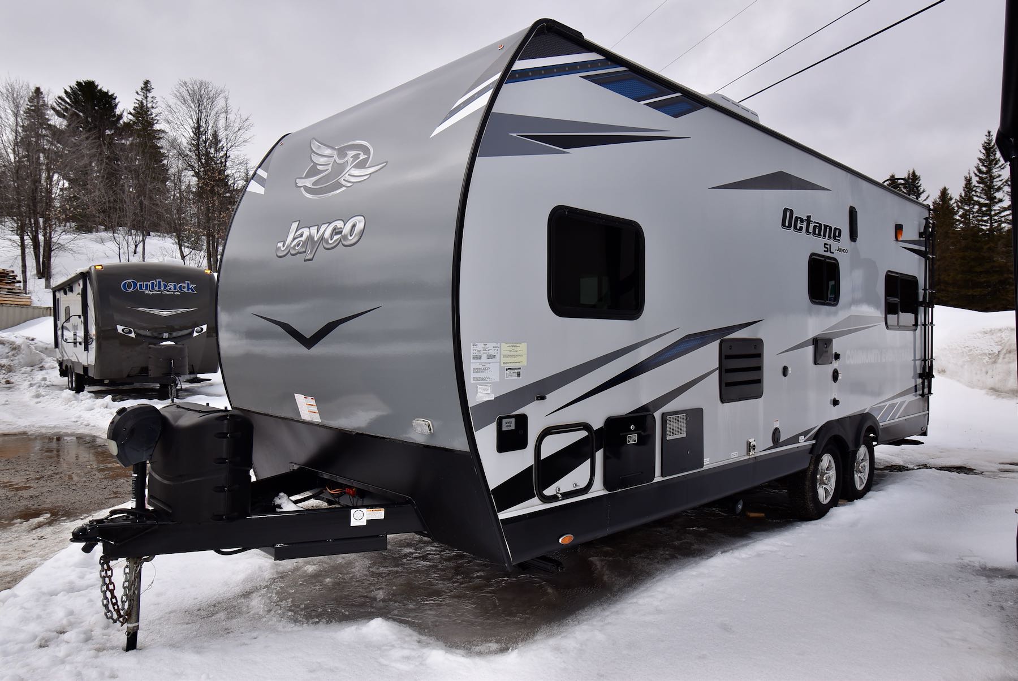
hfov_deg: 77.3
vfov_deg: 56.3
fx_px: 637
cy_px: 340
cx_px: 509
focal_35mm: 22
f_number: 9
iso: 100
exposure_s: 1/200
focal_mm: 15
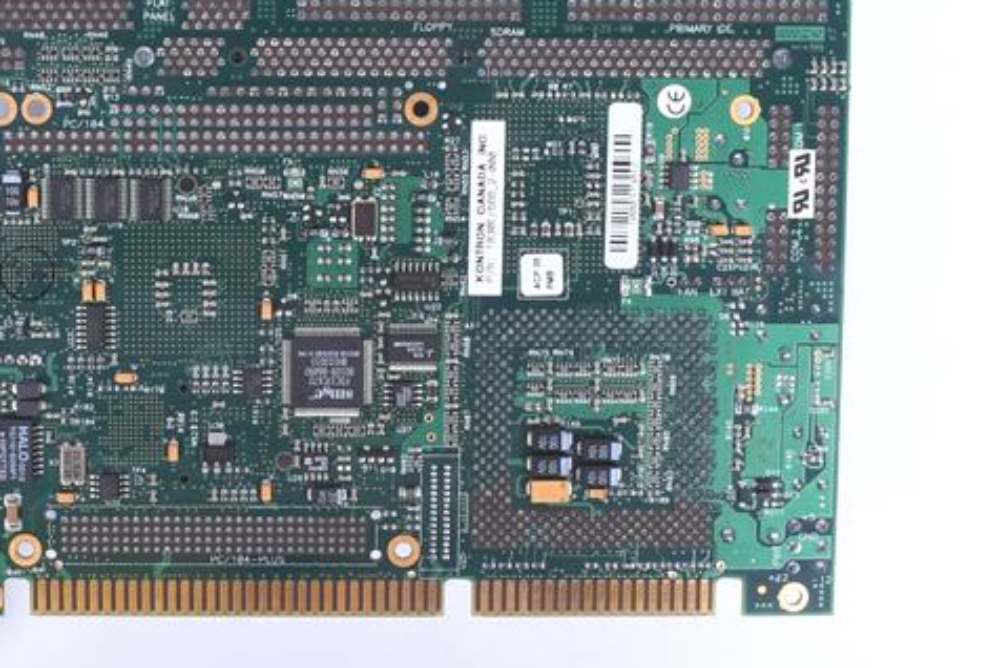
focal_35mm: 34
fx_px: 945
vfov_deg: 38.9
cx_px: 374
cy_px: 340
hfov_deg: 55.1
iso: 200
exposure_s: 1/200
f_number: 13
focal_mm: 18
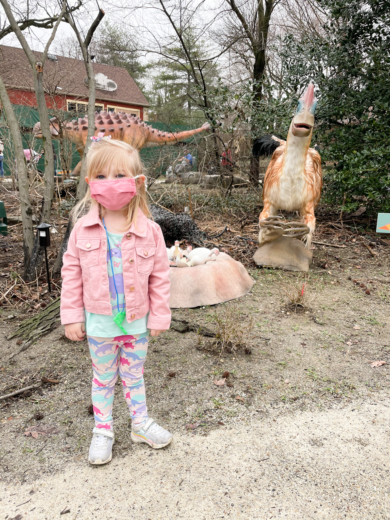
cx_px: 195
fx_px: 391
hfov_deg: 53.1
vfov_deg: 67.3
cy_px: 260
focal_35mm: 26
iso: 32
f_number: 1.6
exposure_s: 1/390
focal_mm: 4.2
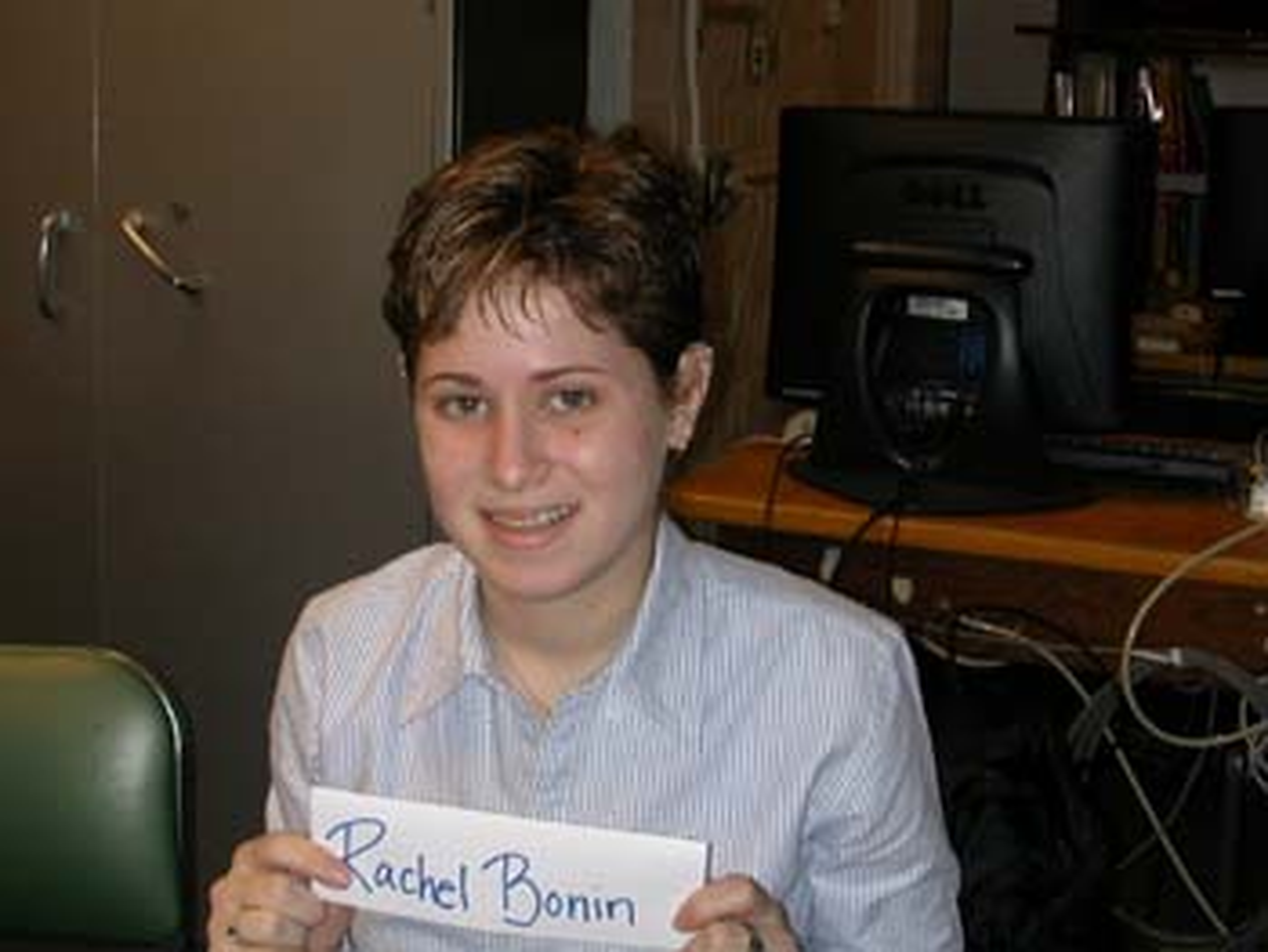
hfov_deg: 38.9
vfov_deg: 29.7
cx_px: 634
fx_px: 1796
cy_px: 476
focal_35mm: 49
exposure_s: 1/59.9
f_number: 3.2
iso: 100
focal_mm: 7.5
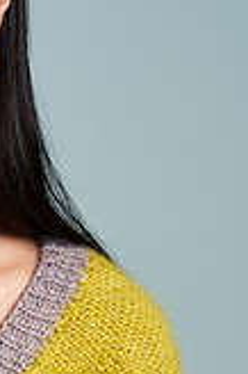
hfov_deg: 4.1
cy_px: 468
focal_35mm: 332
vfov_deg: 6.2
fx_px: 3438
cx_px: -154
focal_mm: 85
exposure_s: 1/125
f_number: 6.3
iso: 100
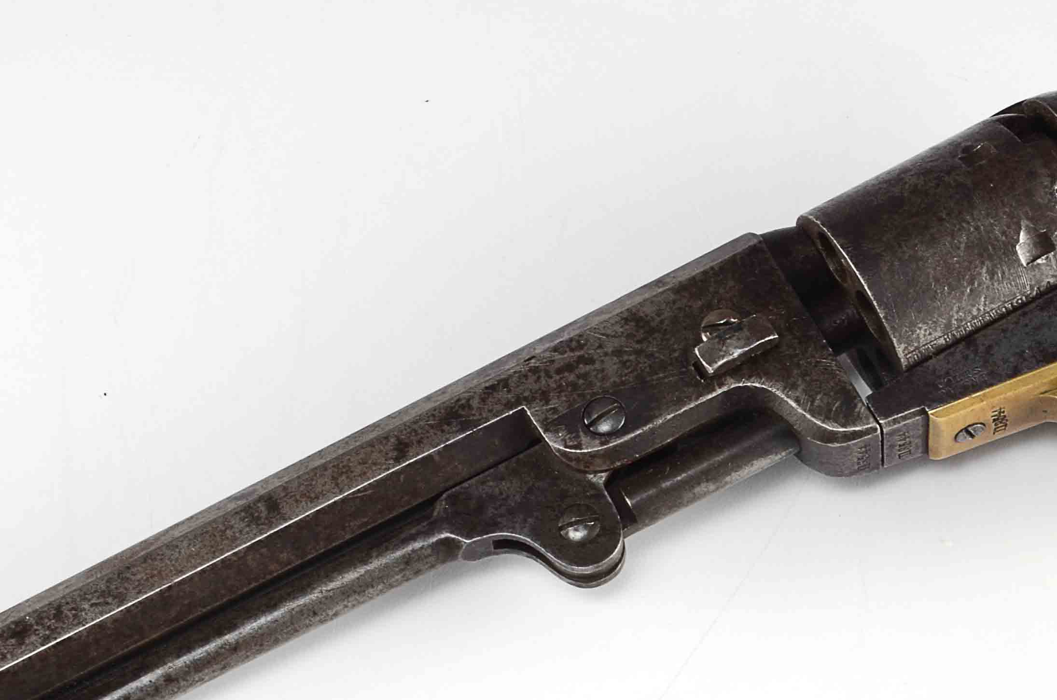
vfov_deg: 12.6
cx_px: 834
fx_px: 3165
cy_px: 455
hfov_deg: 18.8
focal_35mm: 108
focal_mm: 32
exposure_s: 1/80
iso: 100
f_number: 11
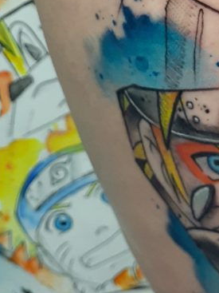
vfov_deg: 16.3
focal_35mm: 113
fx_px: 954
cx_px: 274
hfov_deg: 12.7
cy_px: -113
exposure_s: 1/60
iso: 160
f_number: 1.9
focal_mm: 3.6
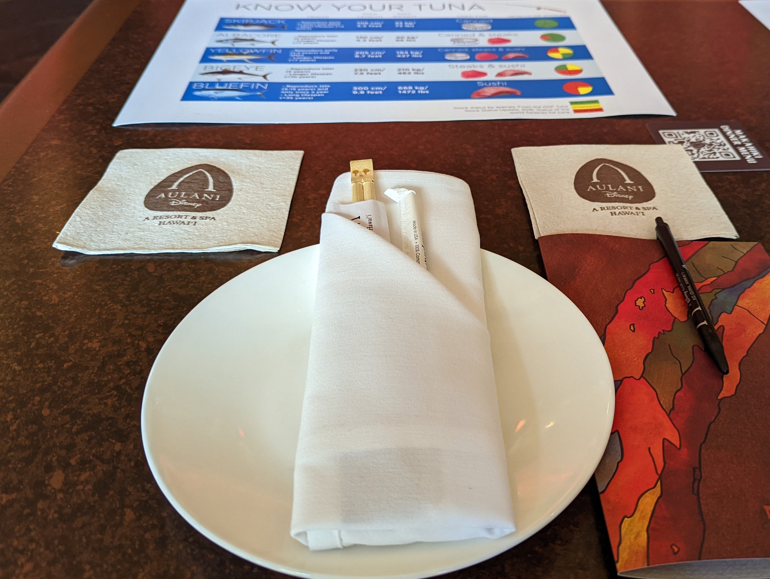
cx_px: 460
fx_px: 735
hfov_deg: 54.9
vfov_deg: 43.0
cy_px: 261
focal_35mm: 33
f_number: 1.85
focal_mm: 6.81
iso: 192
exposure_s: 1/40
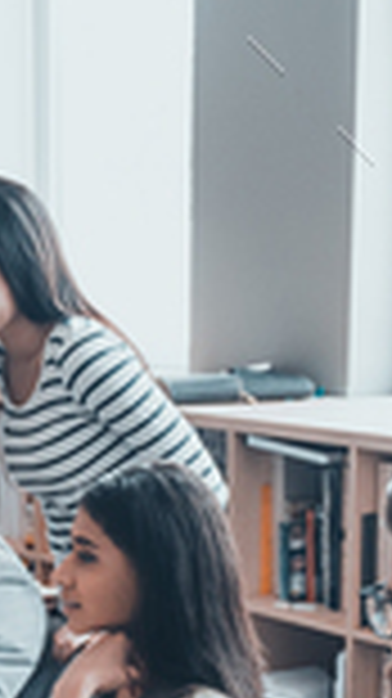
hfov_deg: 11.1
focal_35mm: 108
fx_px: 1999
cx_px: 18
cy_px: 716
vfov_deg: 19.2
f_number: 2.8
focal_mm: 27
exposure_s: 1/60
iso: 800
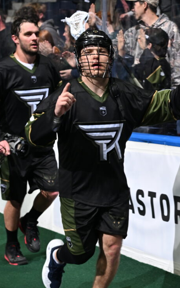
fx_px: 911
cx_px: 244
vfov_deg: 18.0
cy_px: 150
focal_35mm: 116
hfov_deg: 11.0
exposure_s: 1/200
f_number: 4
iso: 400
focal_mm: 41
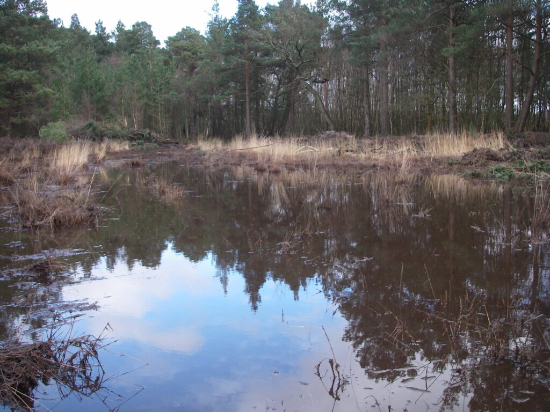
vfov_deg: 37.7
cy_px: 206
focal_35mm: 38
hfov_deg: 49.0
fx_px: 604
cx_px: 275
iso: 64
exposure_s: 1/100
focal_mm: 6.3
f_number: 3.3
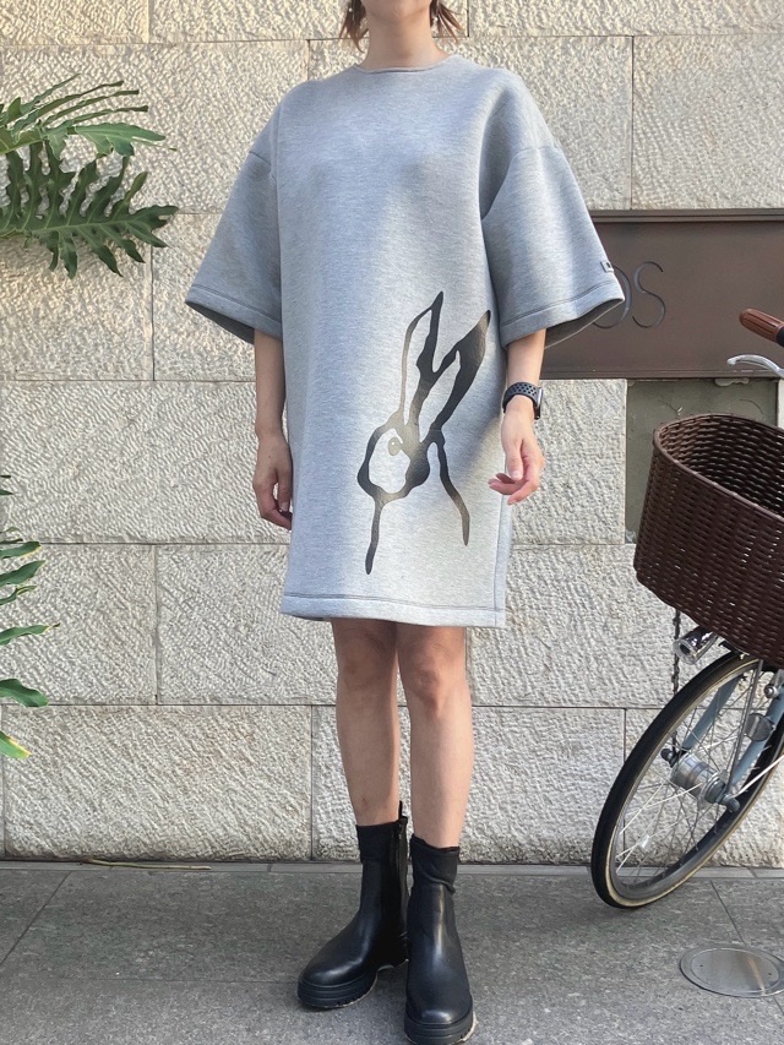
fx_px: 845
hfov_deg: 49.8
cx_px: 392
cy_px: 522
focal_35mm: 28
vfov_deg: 63.4
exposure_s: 1/120
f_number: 1.8
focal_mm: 3.99
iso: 80
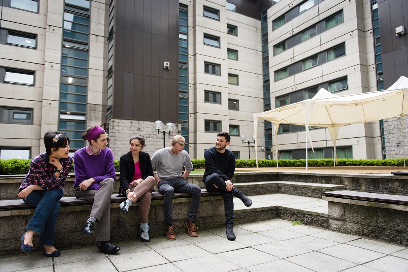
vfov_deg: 53.1
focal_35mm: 24
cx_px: 204
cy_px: 136
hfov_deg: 73.7
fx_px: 272
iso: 500
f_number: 2.8
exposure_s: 1/1600
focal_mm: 24
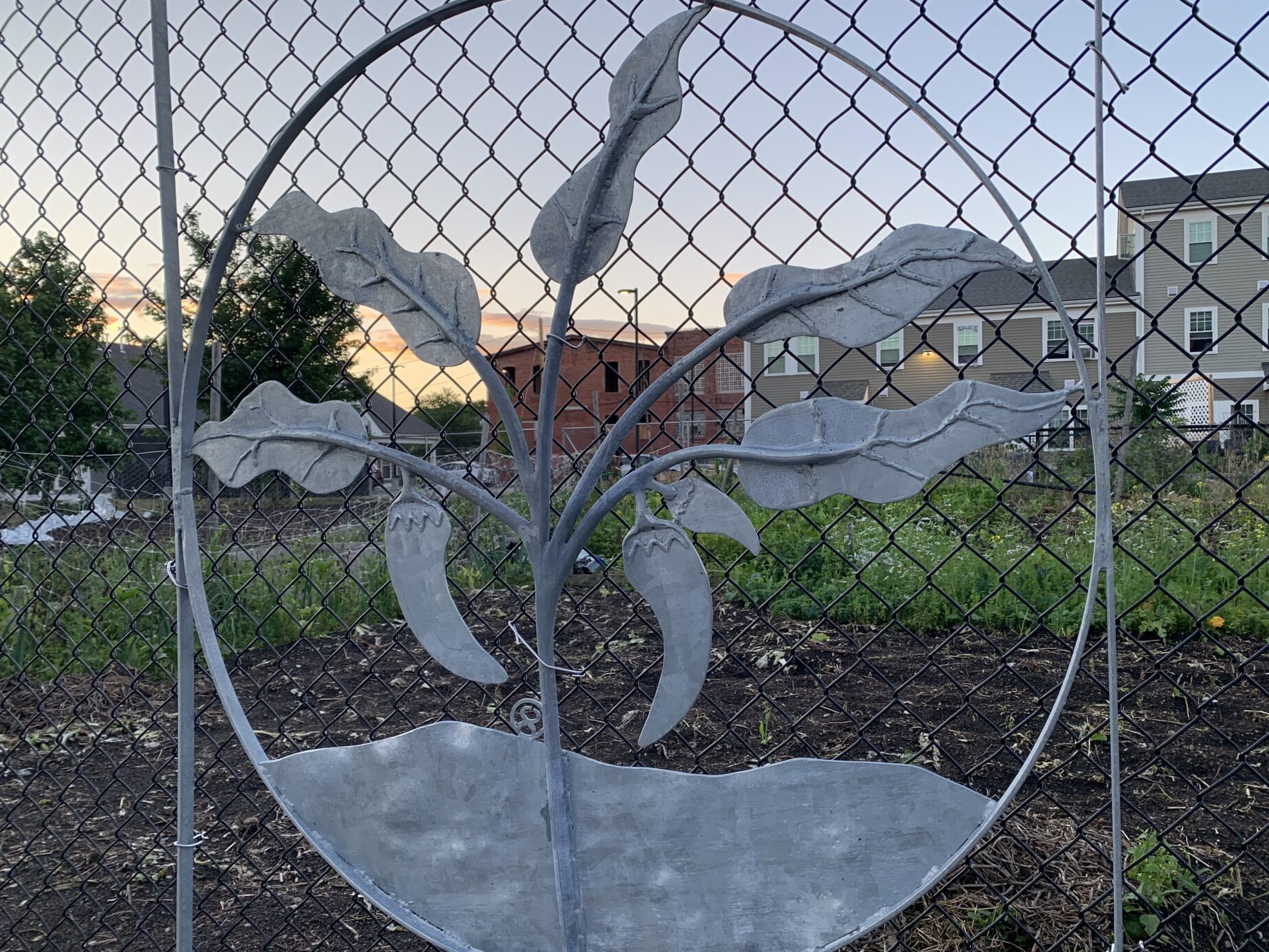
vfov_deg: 48.2
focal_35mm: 29
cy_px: 485
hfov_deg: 61.6
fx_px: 1063
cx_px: 673
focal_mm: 4.25
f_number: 1.8
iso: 25
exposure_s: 1/122
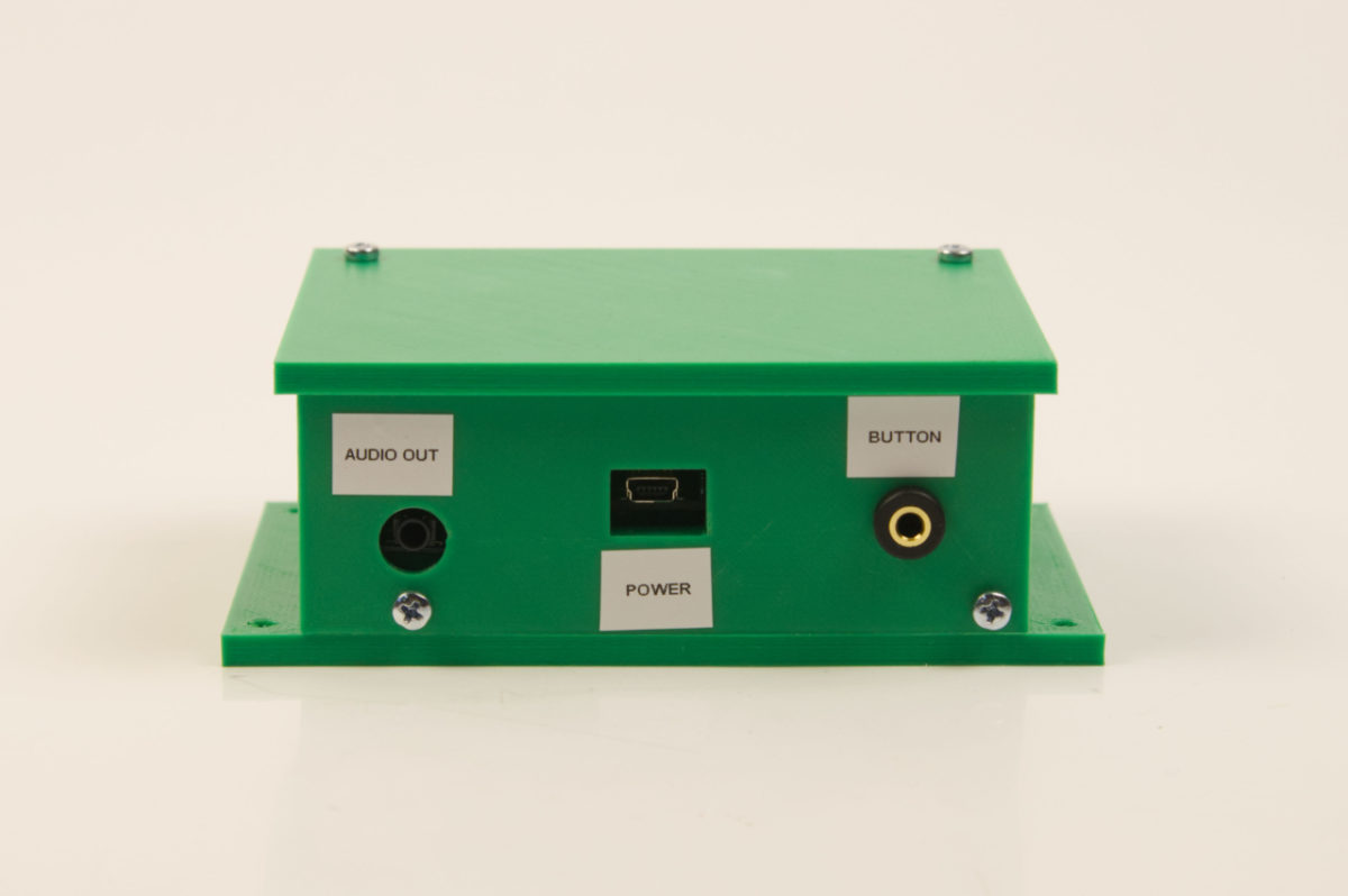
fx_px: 2581
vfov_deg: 19.7
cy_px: 448
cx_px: 674
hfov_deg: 29.3
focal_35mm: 69
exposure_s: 1/50
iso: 200
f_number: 6.3
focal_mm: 46
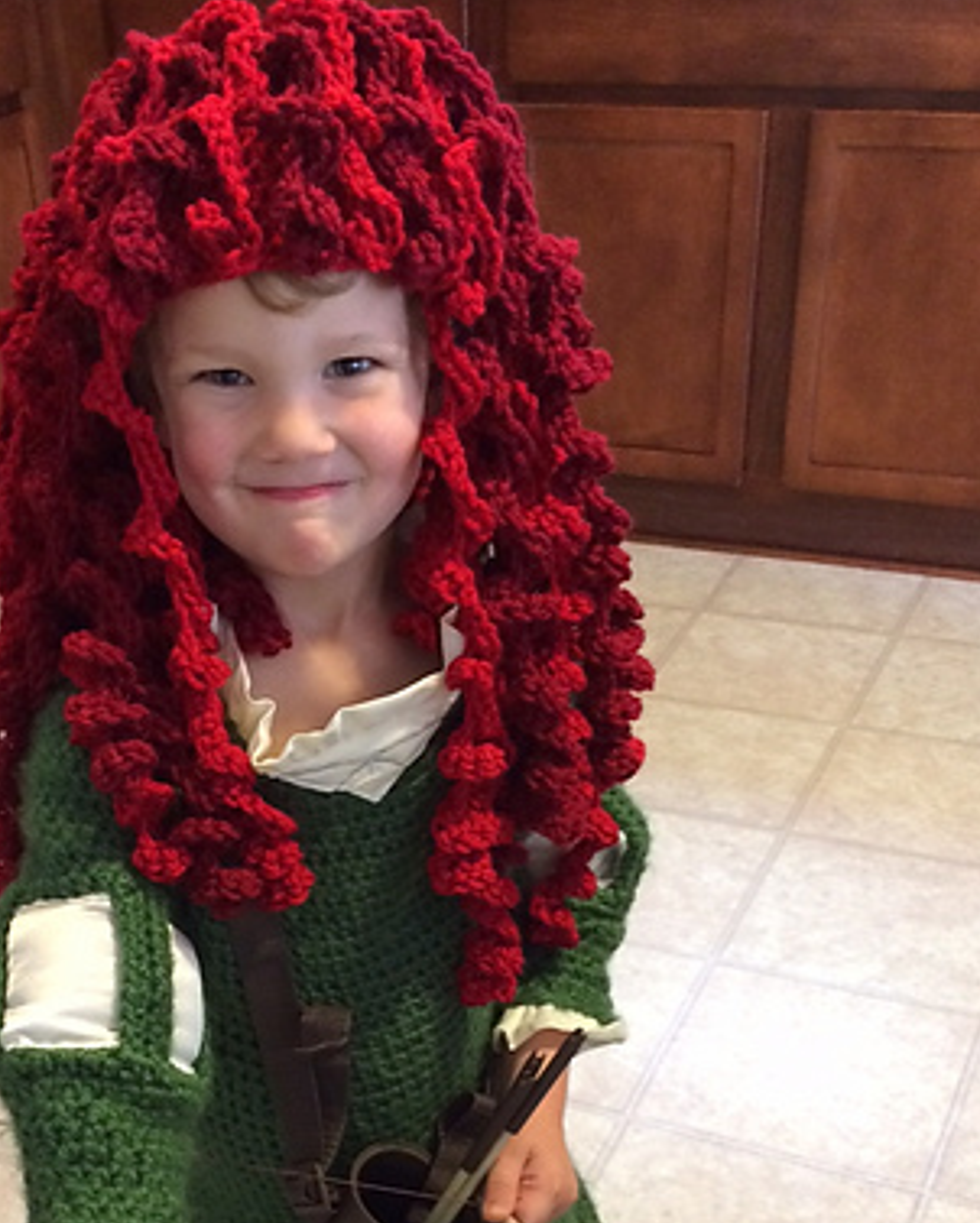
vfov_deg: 37.1
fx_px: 1739
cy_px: 1012
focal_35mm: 48
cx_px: 344
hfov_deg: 31.3
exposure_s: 1/15
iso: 250
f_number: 2.2
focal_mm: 4.15
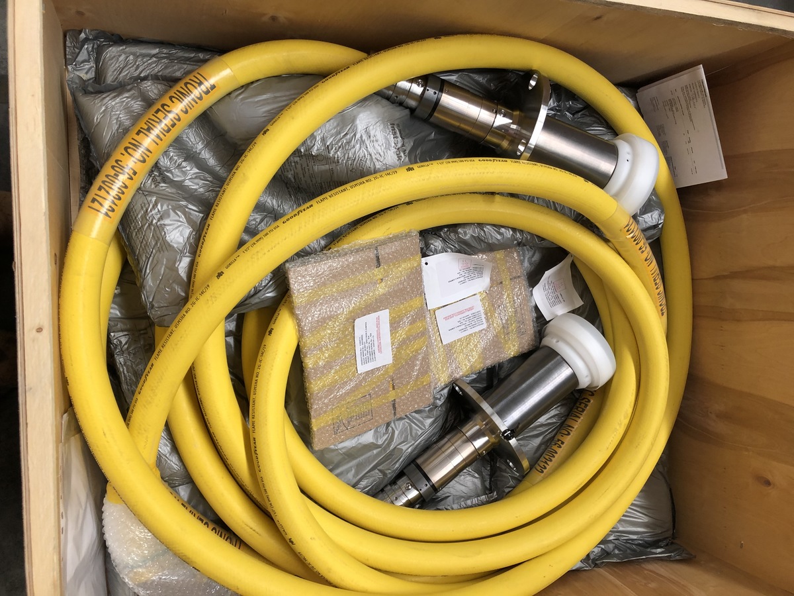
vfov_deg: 49.7
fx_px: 642
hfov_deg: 63.4
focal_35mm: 28
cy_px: 298
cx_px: 397
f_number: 1.8
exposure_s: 1/30
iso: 20
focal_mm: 3.99
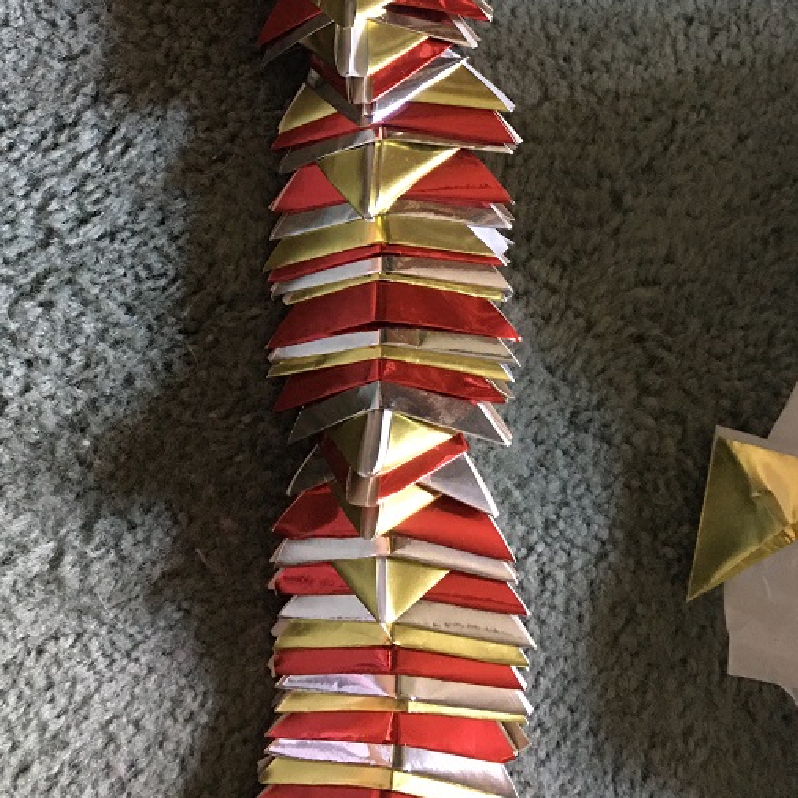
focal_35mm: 51
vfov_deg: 31.8
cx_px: 219
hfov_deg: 32.9
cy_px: 83
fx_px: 1330
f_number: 2.2
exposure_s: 1/10
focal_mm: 4.15
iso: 100
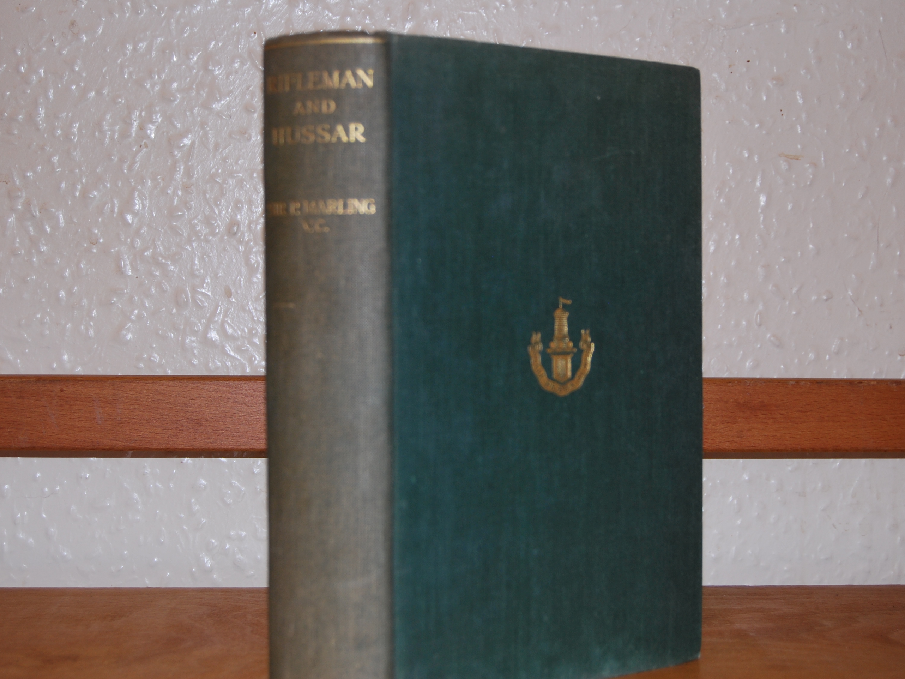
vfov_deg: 23.7
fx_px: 1621
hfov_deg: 31.2
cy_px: 338
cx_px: 442
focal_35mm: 62
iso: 200
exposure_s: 1/60
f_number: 5
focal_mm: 38
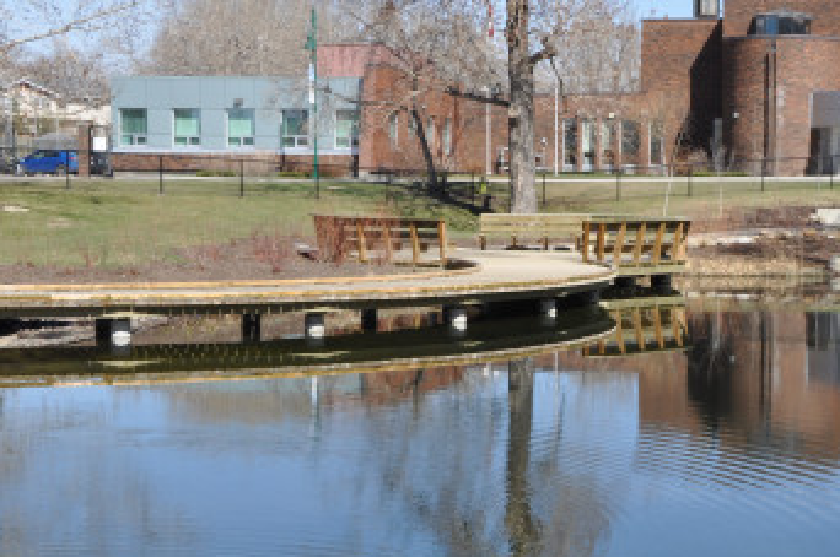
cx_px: 658
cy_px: 371
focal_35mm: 79
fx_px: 1841
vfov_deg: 17.2
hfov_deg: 25.3
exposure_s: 1/160
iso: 200
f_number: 13
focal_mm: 30
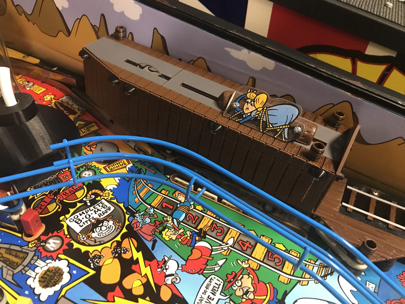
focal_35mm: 28
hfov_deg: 63.4
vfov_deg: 49.7
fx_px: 328
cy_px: 152
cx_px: 202
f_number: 1.8
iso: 100
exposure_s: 1/15
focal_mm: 3.99
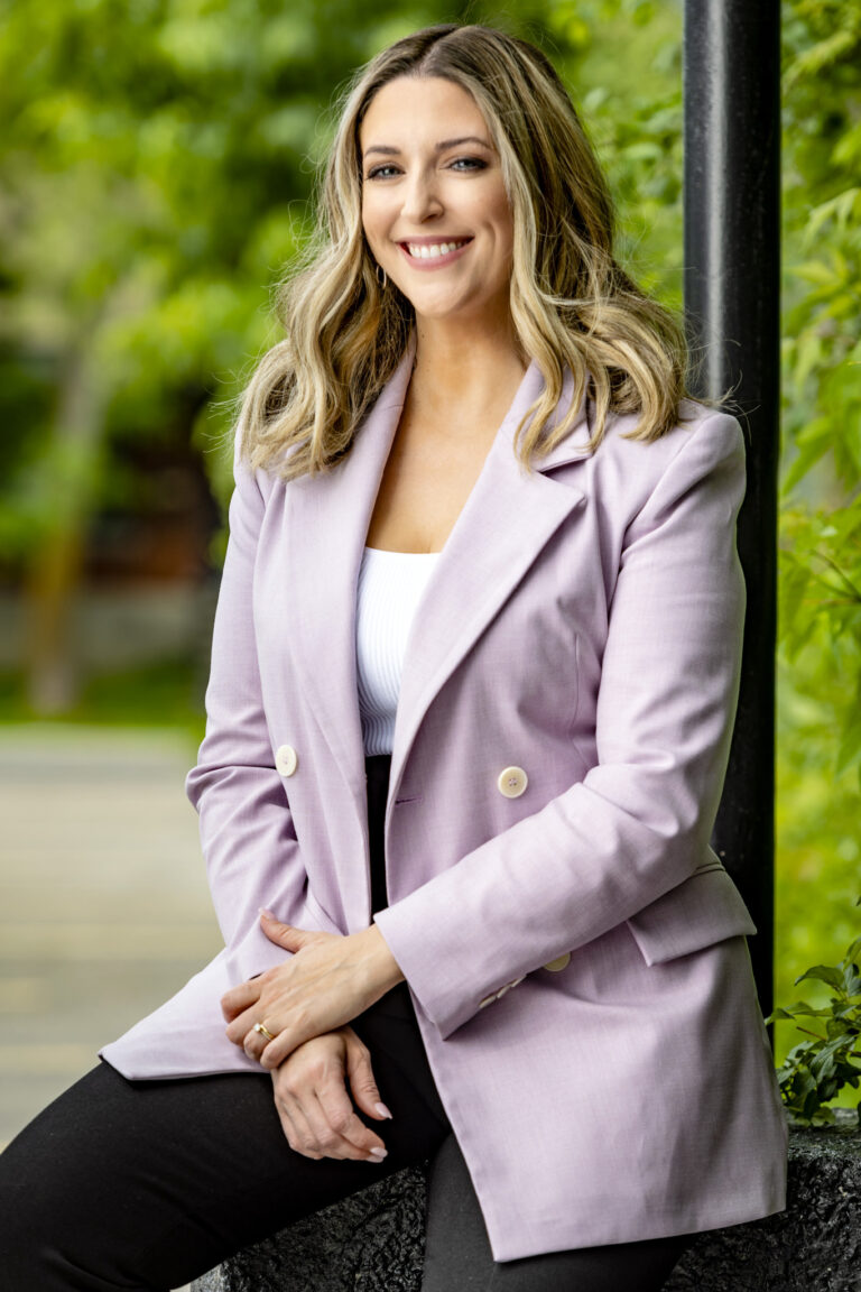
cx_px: 430
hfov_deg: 9.5
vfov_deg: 14.2
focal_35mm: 145
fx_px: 5201
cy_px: 646
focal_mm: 145
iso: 100
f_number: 4.5
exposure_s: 1/400
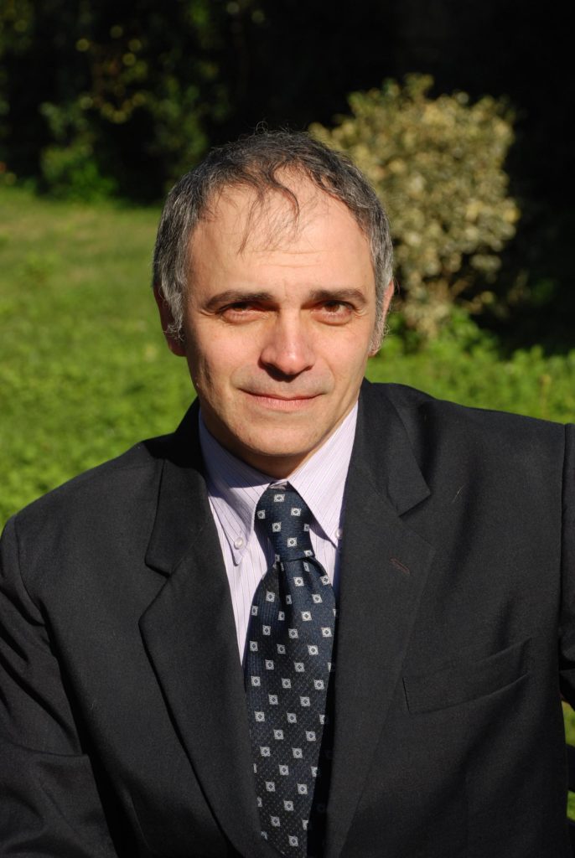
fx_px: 2507
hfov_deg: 13.1
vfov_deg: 19.4
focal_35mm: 105
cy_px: 429
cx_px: 288
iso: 140
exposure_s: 1/500
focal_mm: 70
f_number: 5.6
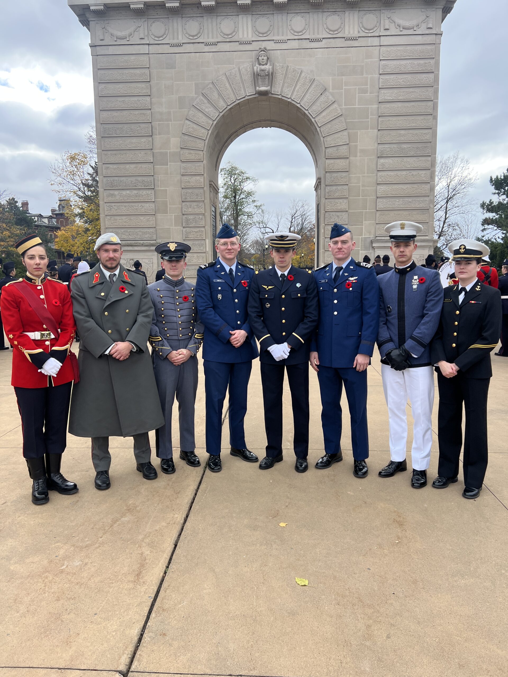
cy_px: 338
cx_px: 254
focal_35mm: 26
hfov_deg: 53.1
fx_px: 509
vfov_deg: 67.3
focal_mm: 5.7
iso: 50
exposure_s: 1/1089
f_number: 1.5
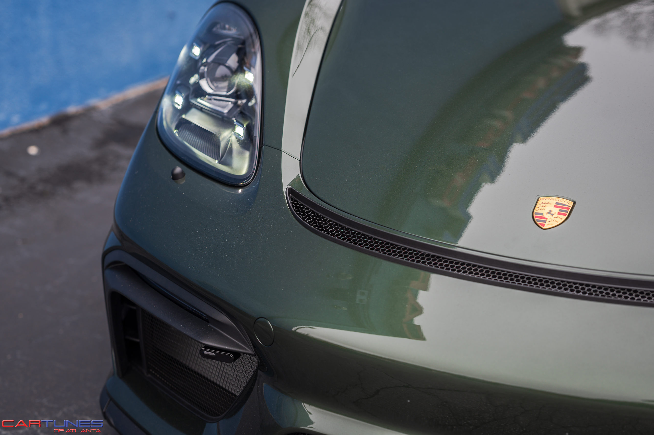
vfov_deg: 16.0
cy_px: 218
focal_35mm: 85
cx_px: 327
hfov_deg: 23.9
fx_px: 1543
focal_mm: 85
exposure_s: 1/125
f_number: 3.2
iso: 100
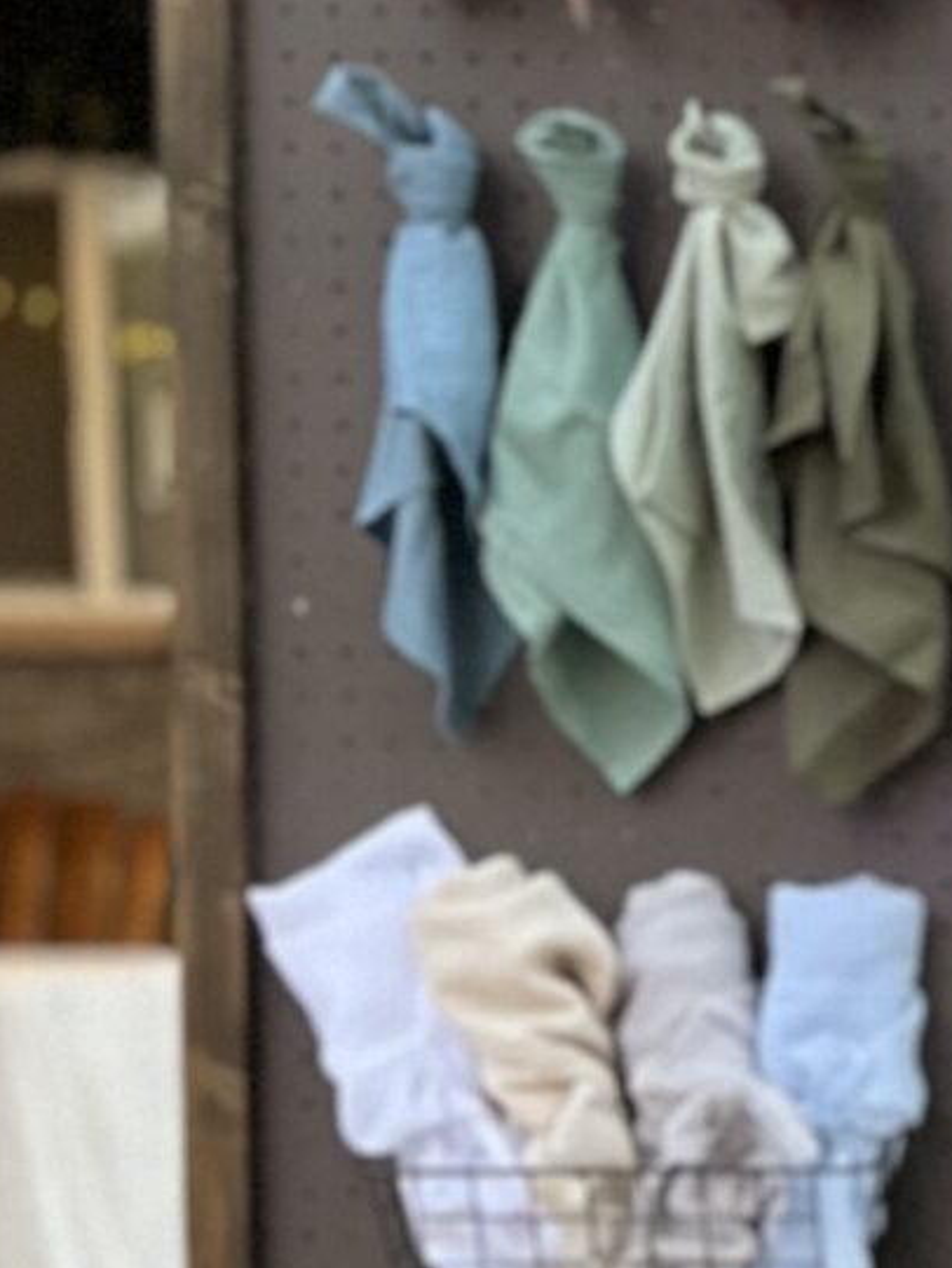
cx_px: 2000
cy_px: 1066
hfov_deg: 10.8
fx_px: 4509
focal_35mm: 123
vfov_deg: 15.9
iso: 400
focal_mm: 5.7
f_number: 1.5
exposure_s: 1/60
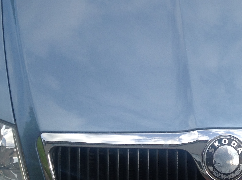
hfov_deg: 28.0
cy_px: 22
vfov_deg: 21.1
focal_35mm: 68
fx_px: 475
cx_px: 192
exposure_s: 1/737
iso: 50
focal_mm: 4.28
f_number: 2.4
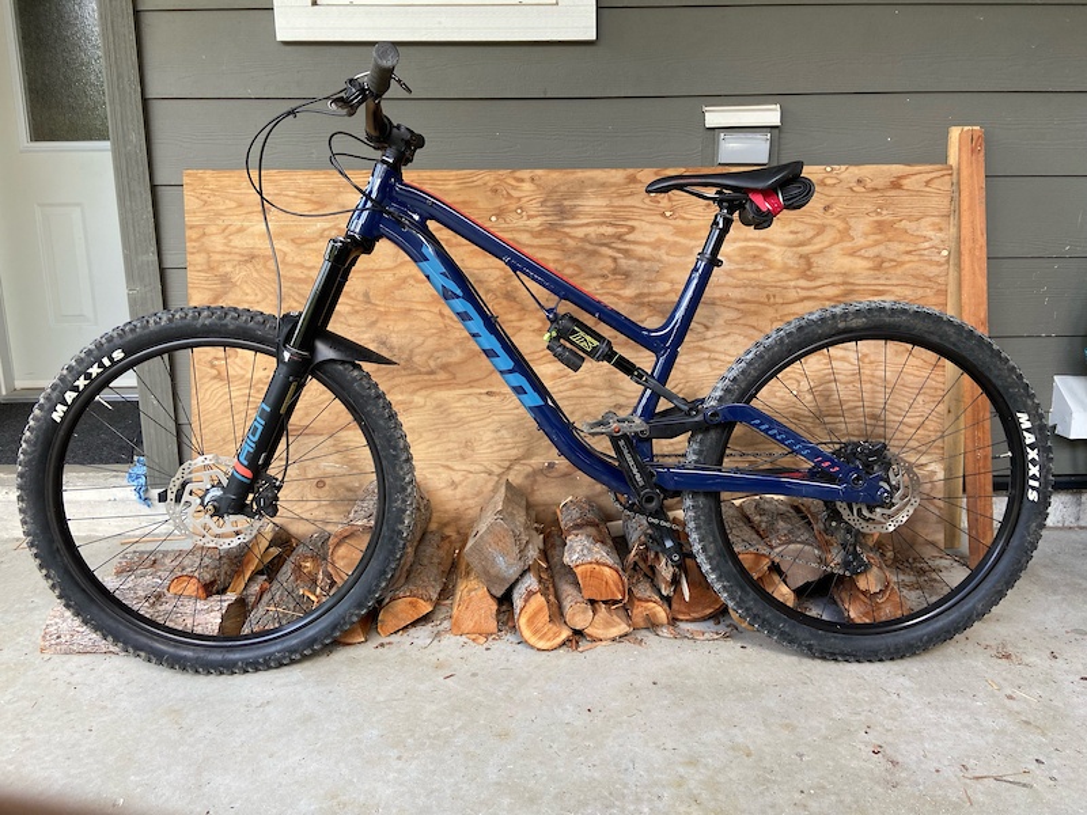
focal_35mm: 26
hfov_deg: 67.3
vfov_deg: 53.1
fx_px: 816
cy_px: 408
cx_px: 544
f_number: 1.8
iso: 80
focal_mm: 4.25
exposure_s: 1/121
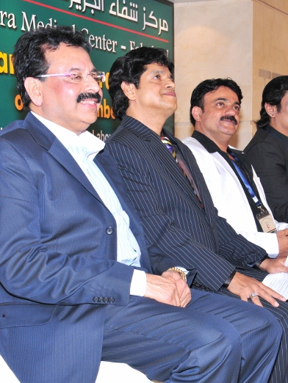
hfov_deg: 19.5
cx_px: 230
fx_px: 831
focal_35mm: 75
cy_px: 194
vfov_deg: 26.0
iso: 400
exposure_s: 1/60
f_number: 8
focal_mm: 34
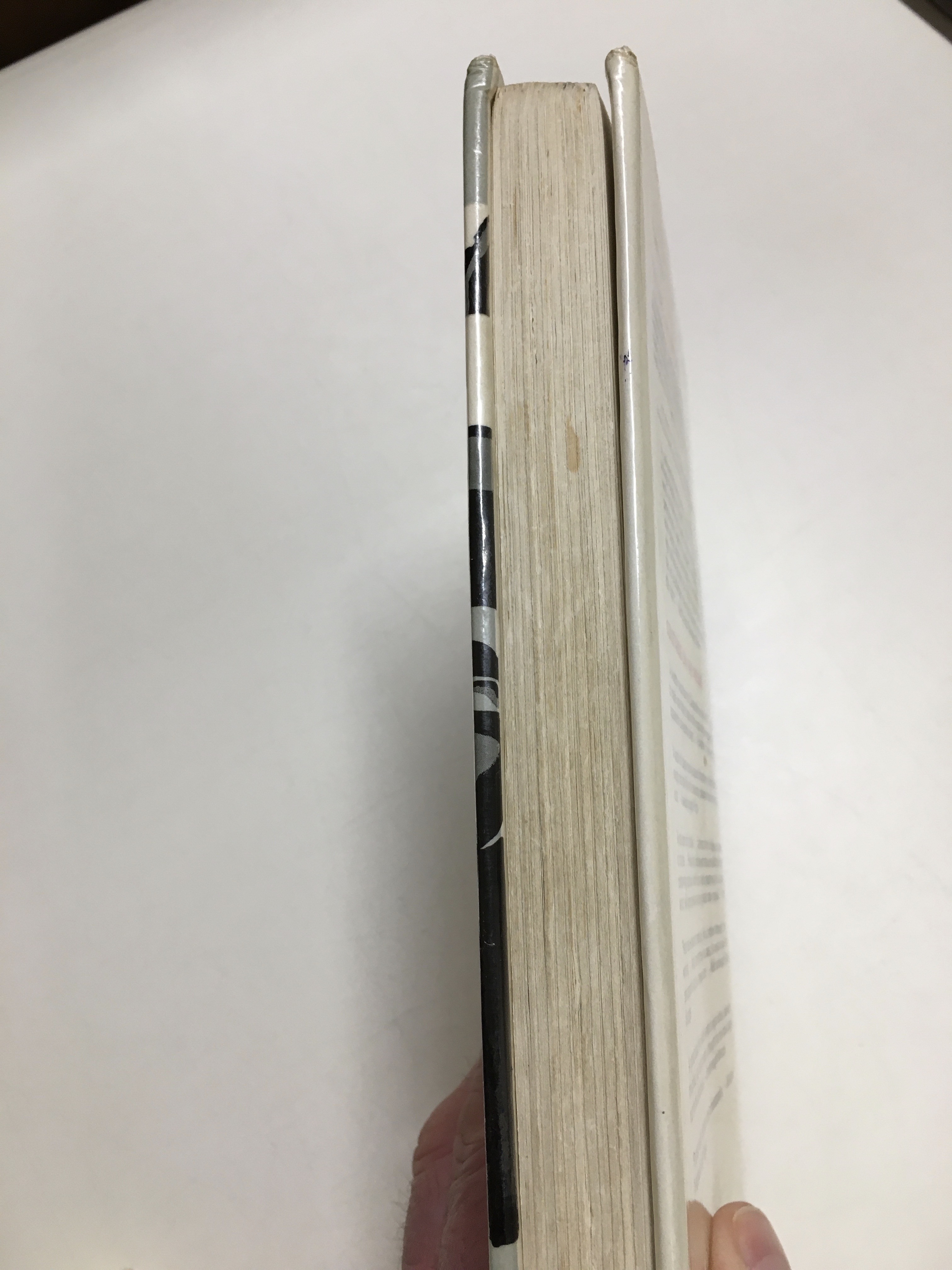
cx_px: 476
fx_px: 1063
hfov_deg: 48.2
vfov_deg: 61.7
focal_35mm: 29
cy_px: 635
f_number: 2.2
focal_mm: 4.15
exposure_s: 1/33
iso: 32
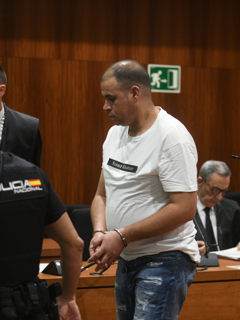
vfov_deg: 9.7
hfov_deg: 7.3
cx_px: 144
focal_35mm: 203
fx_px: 1876
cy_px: 160
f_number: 4
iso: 1600
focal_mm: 140
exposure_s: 1/200
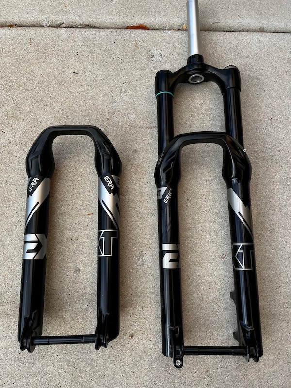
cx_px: 146
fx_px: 291
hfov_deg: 53.1
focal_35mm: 26
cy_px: 194
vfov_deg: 67.3
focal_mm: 5.1
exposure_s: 1/625
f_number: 1.6
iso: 50
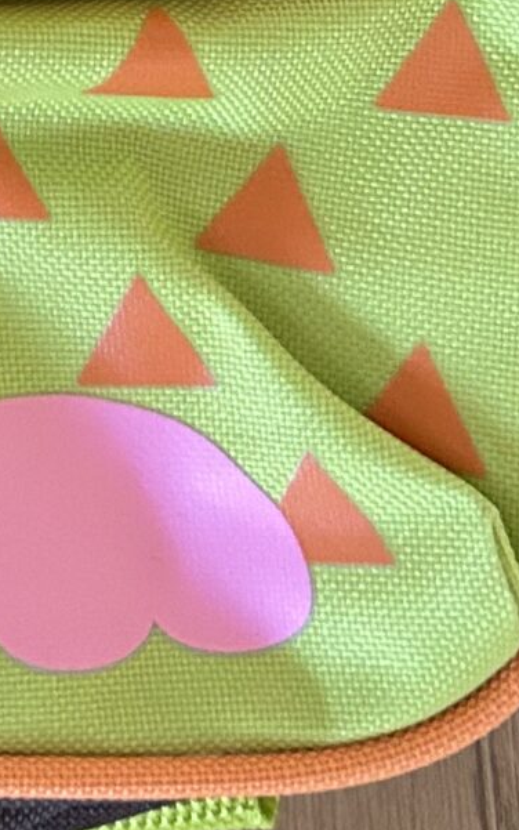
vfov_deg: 13.8
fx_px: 2985
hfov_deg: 9.3
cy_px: -735
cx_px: -504
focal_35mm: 132
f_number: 1.5
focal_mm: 5.7
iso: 400
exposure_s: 1/60
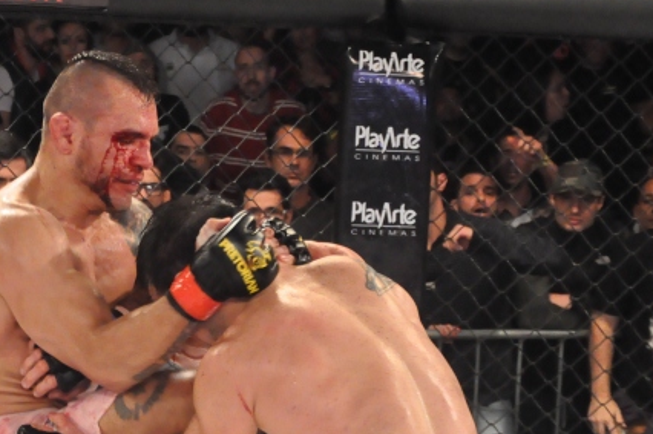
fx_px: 2939
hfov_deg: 12.6
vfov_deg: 8.4
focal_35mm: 162
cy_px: 333
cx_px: 182
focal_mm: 45
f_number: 4.8
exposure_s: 1/200
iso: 3200
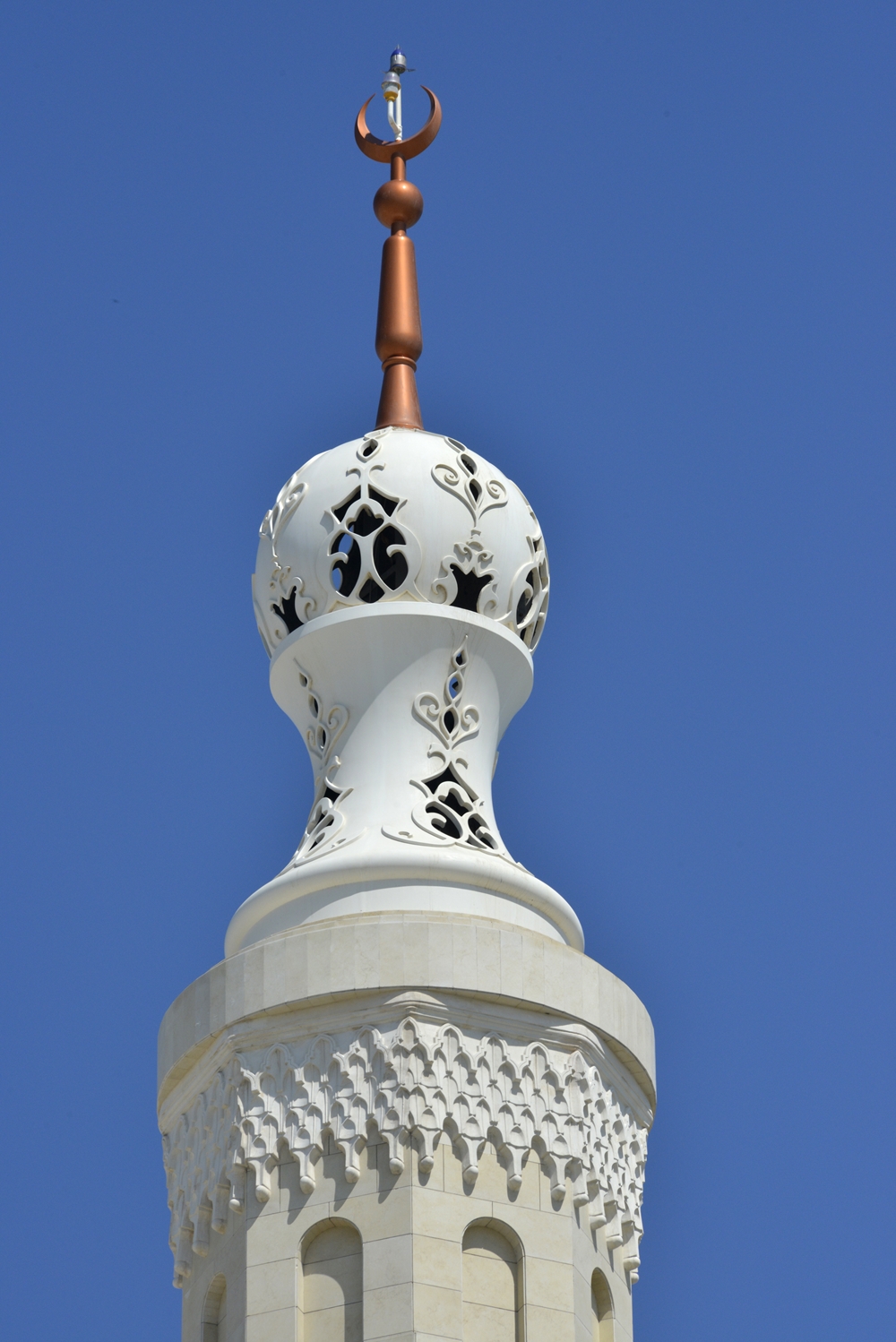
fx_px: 12308
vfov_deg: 6.2
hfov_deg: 4.2
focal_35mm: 330
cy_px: 671
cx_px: 448
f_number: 14
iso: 640
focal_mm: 330
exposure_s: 1/1250
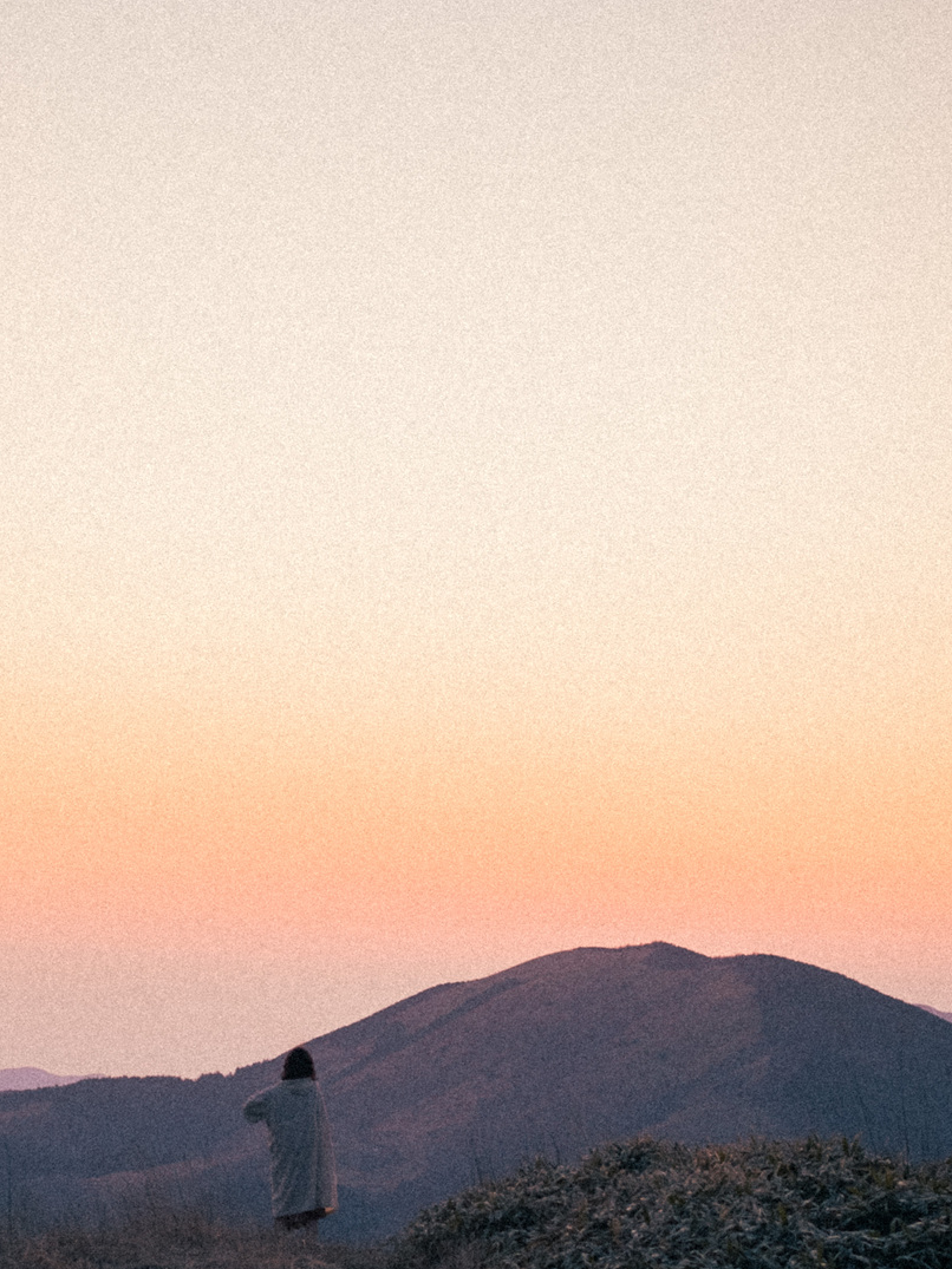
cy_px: 711
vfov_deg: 21.5
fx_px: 3338
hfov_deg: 16.2
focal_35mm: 91
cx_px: 279
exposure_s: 1/125
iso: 320
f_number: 2.2
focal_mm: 35
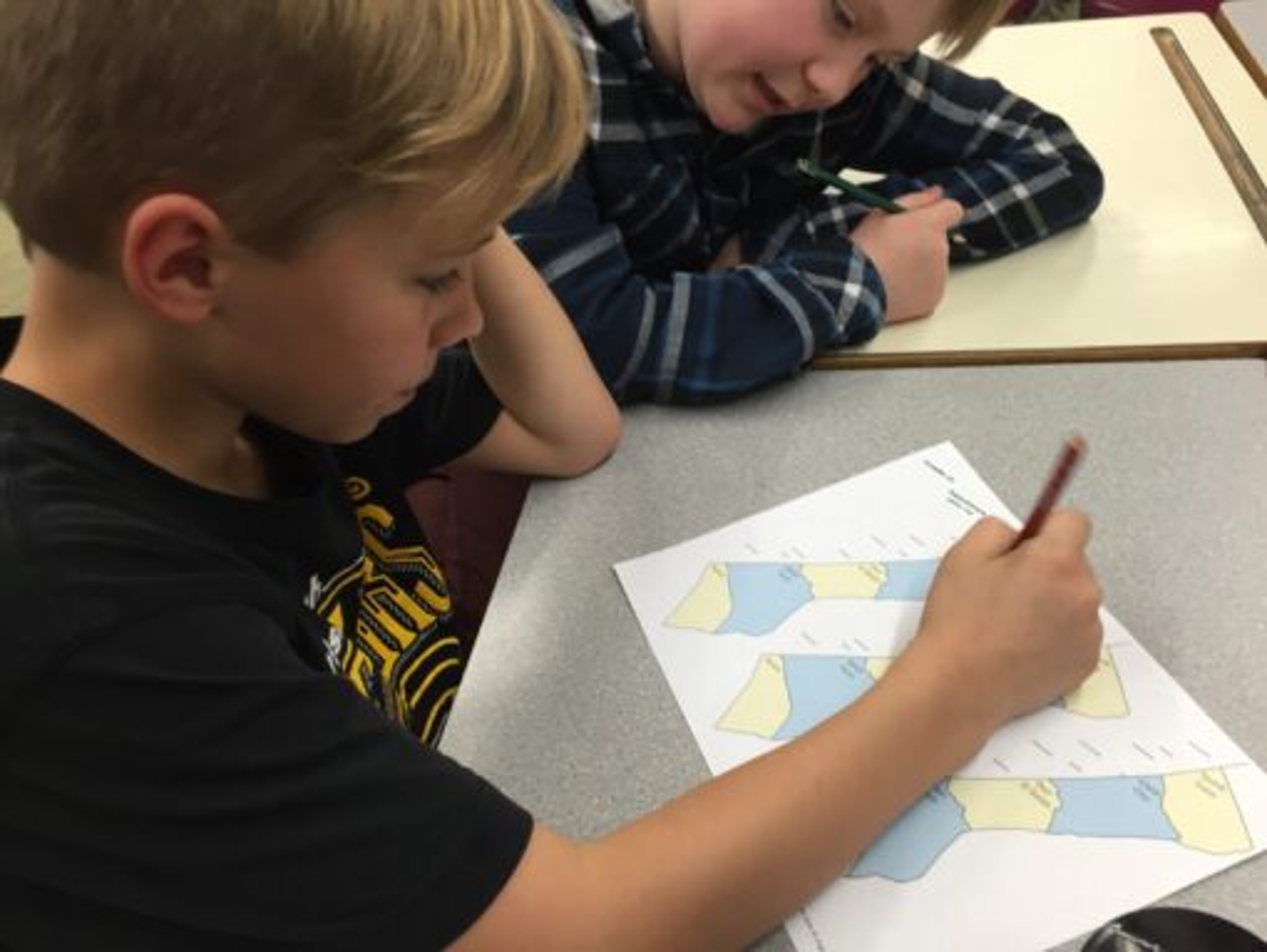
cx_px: 634
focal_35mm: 29
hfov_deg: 61.6
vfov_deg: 48.3
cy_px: 476
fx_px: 1062
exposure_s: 1/30
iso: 64
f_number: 2.2
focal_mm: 4.15
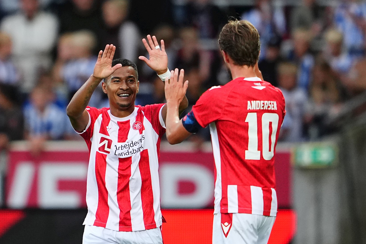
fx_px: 4950
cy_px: 138
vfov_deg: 2.8
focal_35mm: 487
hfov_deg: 4.2
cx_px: 170
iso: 1600
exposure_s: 1/2000
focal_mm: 400
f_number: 2.8
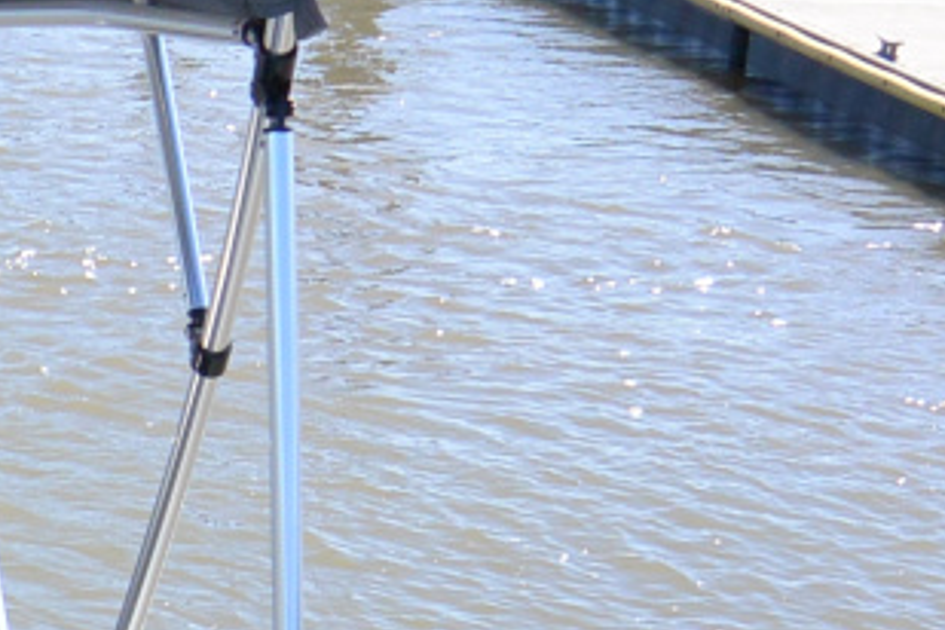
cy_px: 966
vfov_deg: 9.4
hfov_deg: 13.3
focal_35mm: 141
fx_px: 3701
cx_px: -700
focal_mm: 11
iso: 160
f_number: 4
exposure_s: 1/1000
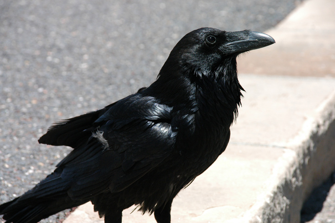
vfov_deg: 7.3
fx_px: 1743
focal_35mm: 188
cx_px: 168
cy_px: 112
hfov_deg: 11.0
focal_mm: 125
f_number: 8
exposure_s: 1/1000
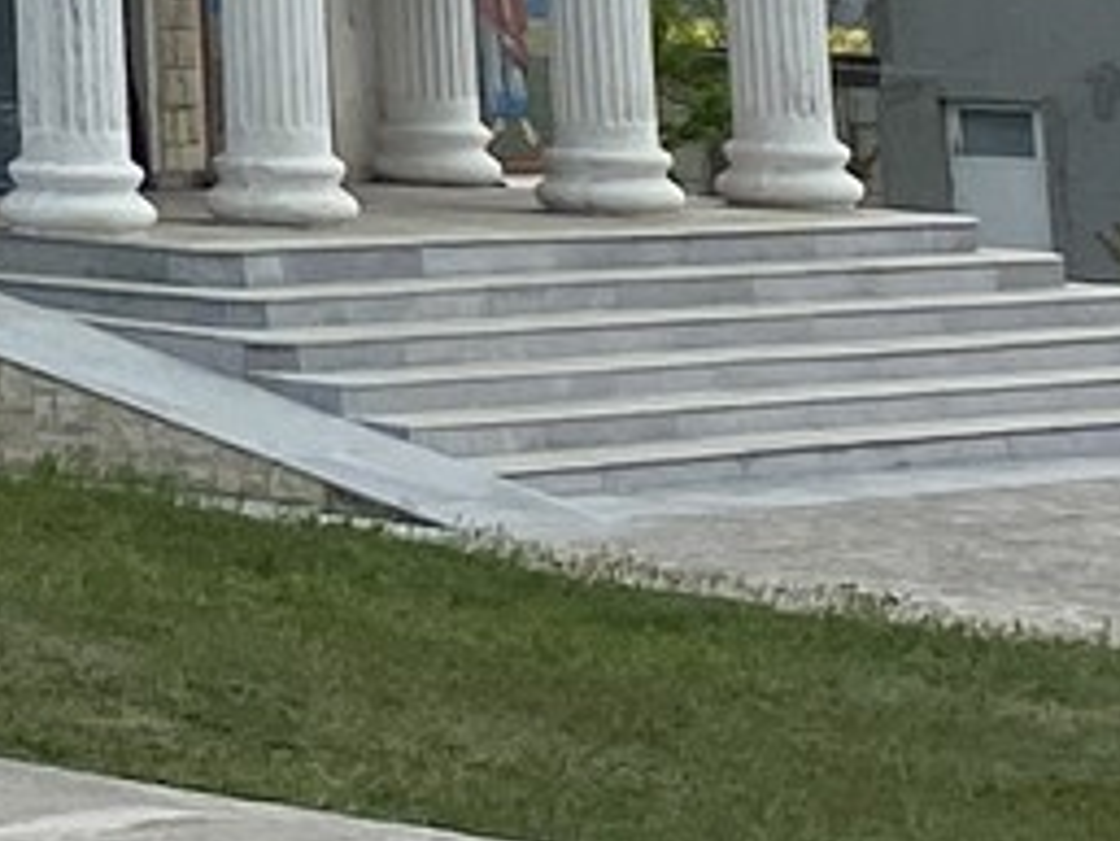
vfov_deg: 6.8
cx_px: -2471
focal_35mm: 204
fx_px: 6603
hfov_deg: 8.0
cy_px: -1294
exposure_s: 1/2890
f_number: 1.8
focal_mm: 4.25
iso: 32
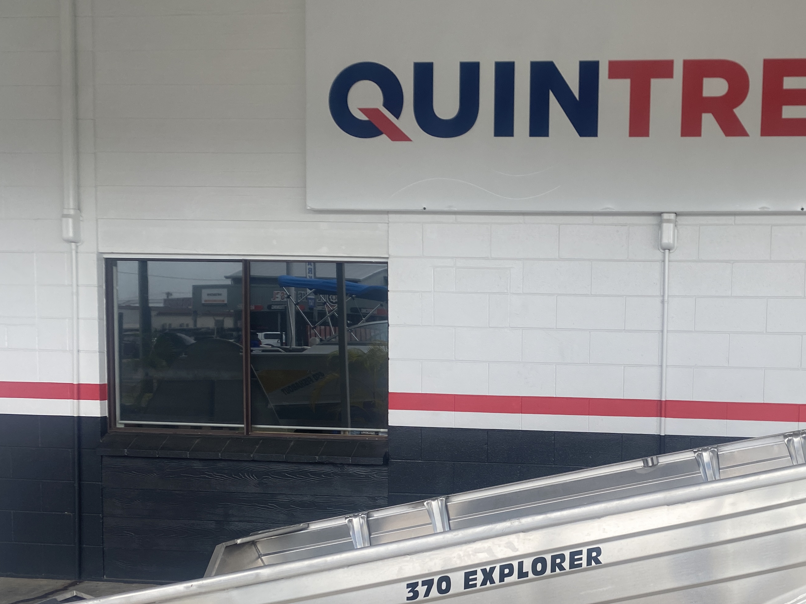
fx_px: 931
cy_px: 420
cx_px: 603
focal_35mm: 40
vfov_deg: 35.5
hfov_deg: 45.2
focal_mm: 4.25
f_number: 1.8
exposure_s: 1/208
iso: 32
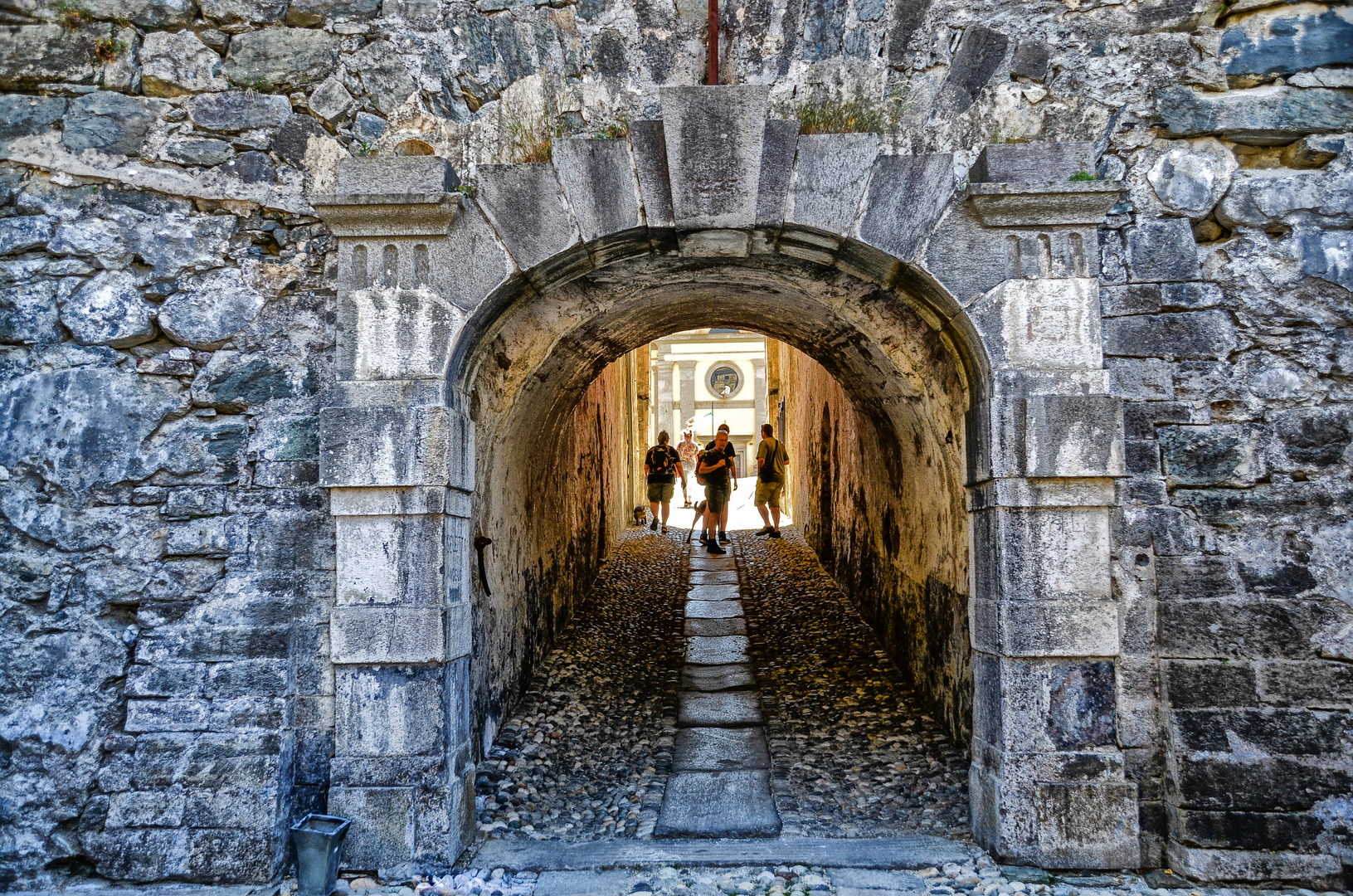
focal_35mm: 33
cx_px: 676
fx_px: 1238
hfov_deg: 57.3
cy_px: 448
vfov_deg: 39.8
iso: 200
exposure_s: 1/100
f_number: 5
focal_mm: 22
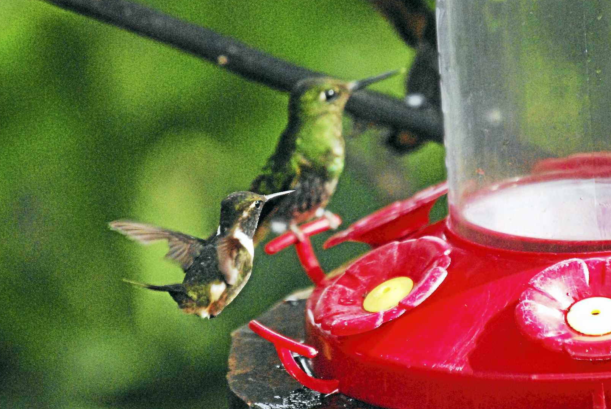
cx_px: 292
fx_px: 6473
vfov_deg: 3.6
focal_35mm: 381
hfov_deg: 5.4
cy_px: 243
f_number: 5.6
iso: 3200
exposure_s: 1/1250
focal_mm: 200
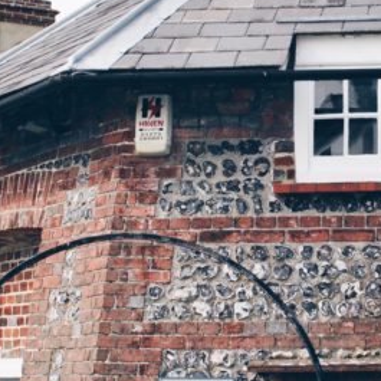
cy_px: 116
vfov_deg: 17.5
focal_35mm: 99
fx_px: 1233
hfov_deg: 17.4
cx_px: 311
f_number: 7.1
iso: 100
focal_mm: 18
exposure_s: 1/200
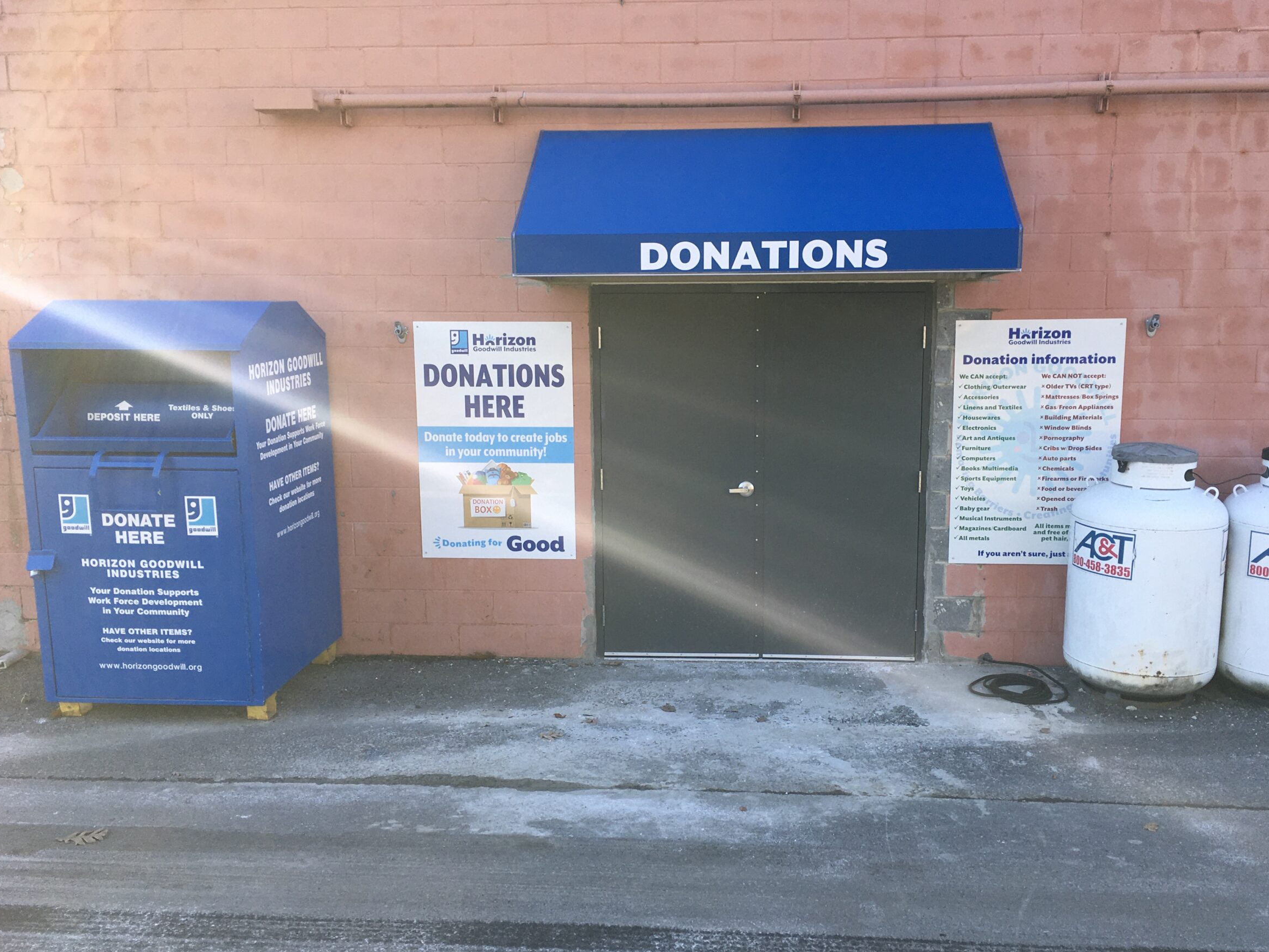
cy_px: 516
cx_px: 686
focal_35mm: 32
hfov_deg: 56.7
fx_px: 1173
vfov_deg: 44.1
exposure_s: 1/280
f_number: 2.2
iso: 25
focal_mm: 4.15
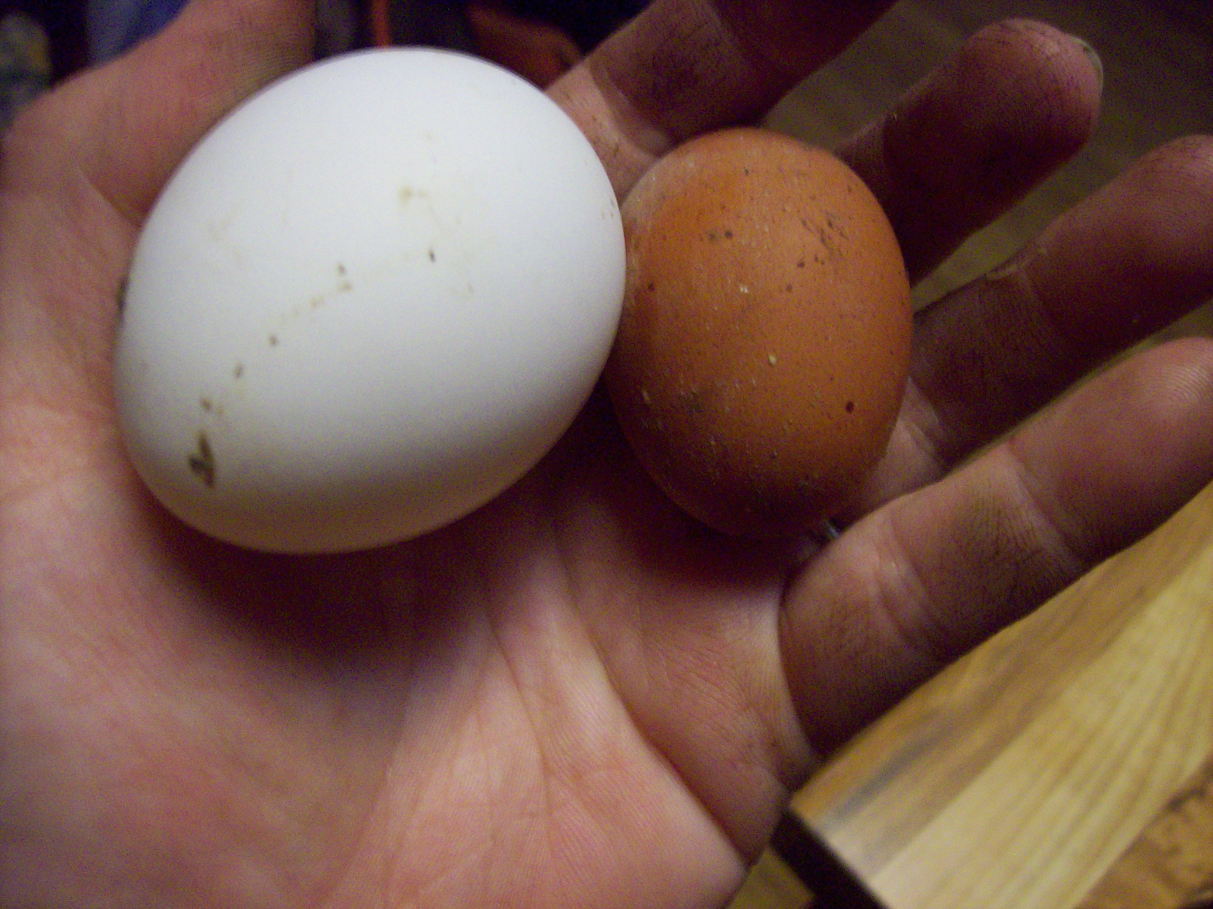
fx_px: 1261
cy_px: 454
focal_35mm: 36
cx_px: 606
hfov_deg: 51.4
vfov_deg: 39.6
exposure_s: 1/8
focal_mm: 6
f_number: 2.7
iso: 160
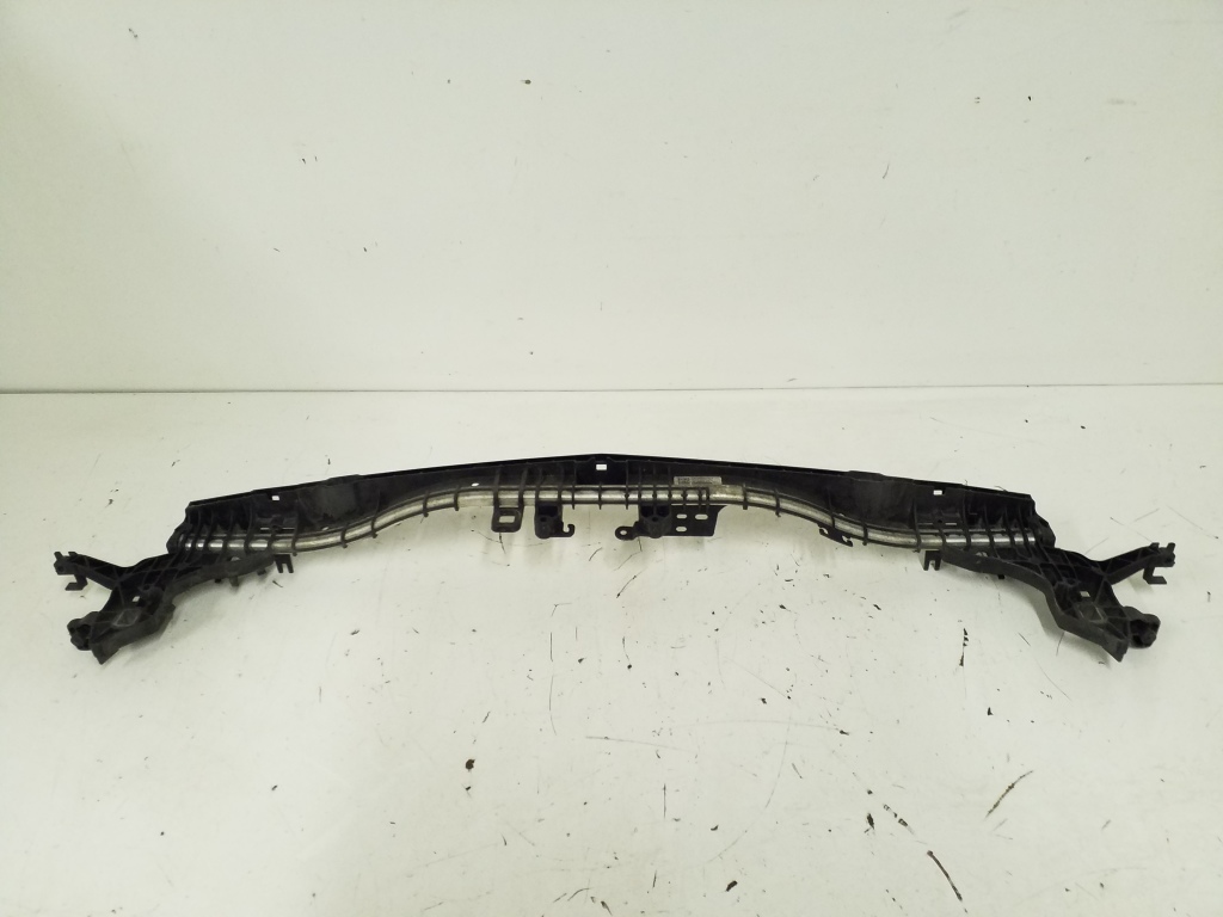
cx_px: 612
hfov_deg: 65.3
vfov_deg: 51.4
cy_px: 458
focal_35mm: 27
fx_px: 954
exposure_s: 1/33
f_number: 1.9
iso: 200
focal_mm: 3.6
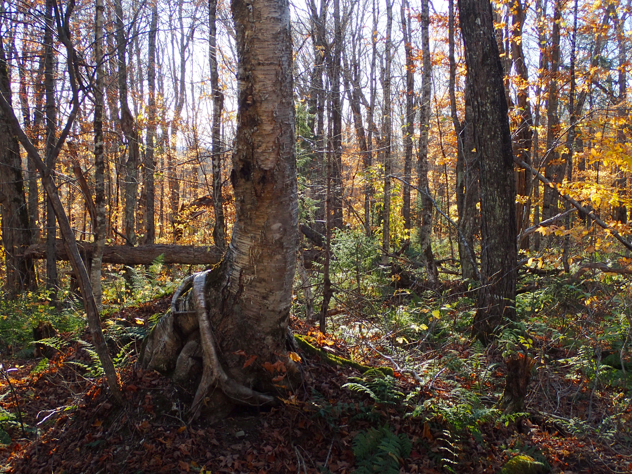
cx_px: 316
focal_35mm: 46
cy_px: 237
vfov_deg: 31.5
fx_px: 840
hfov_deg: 41.2
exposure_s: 1/160
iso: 100
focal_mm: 8.41
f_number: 4.5
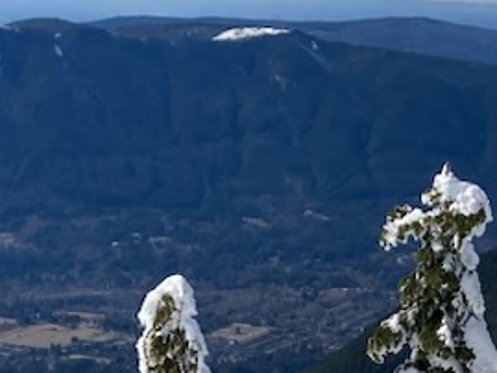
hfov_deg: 14.8
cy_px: 752
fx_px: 1910
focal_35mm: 133
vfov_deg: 10.3
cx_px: 272
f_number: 1.8
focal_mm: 3.99
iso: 20
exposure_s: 1/3745
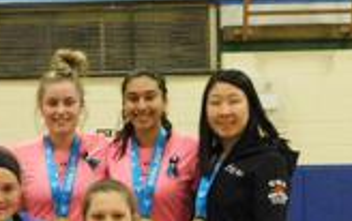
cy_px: 303
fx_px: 1114
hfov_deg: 17.6
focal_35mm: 116
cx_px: 26
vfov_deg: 11.0
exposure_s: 1/50
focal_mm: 5.3
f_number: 3.2
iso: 800
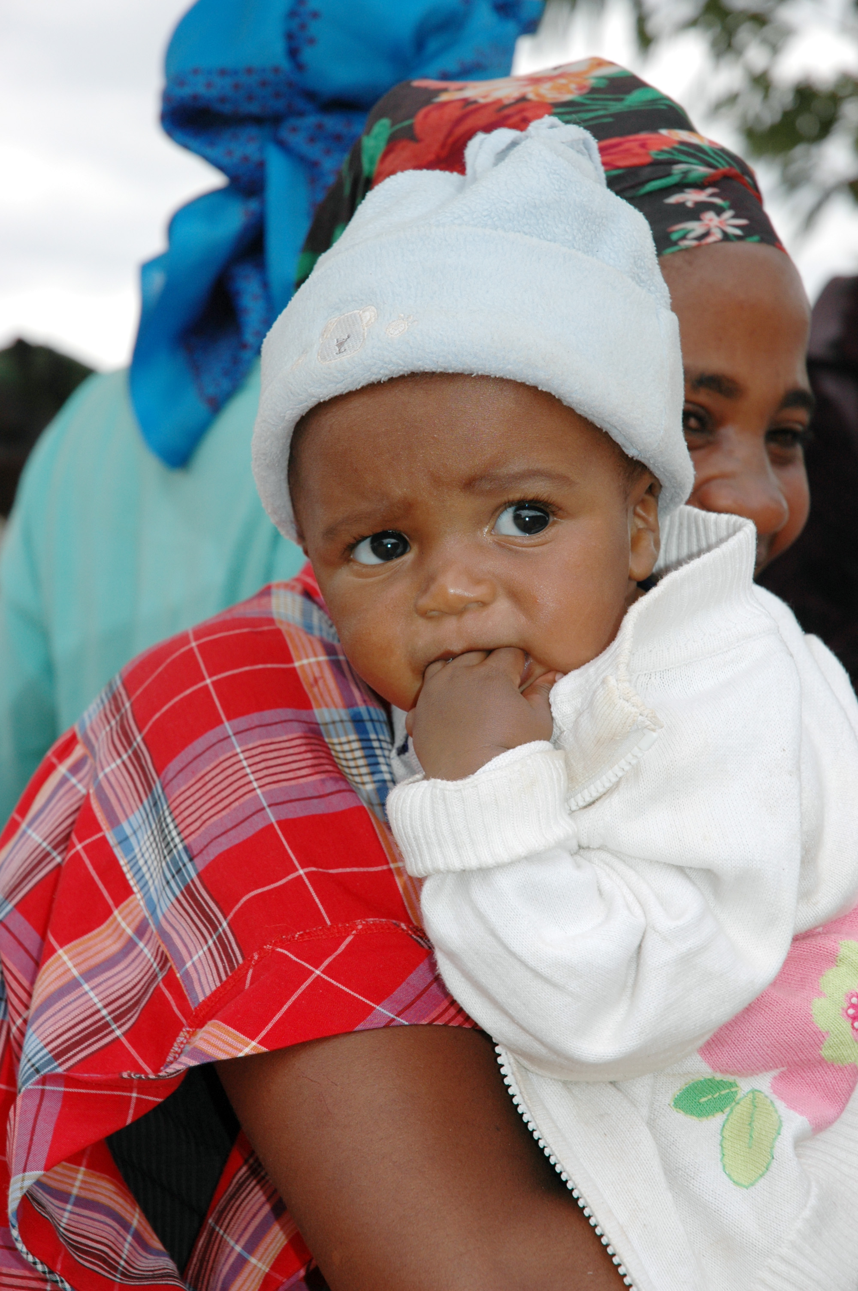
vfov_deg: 19.5
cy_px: 646
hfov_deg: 13.0
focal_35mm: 105
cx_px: 429
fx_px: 3760
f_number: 7.1
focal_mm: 70
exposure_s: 1/500
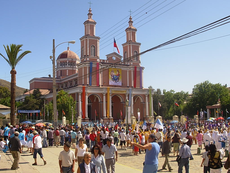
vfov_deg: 37.7
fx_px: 252
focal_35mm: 38
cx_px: 115
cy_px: 86
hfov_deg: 49.0
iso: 50
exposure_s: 1/443
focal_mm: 6.3
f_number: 4.9
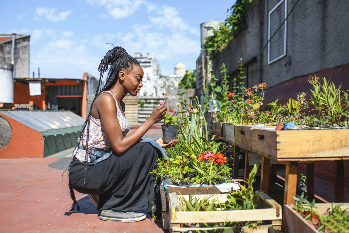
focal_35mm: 35
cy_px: 116
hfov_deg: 54.4
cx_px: 174
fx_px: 339
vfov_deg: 37.9
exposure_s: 1/2000
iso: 64
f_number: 2.8
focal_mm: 35
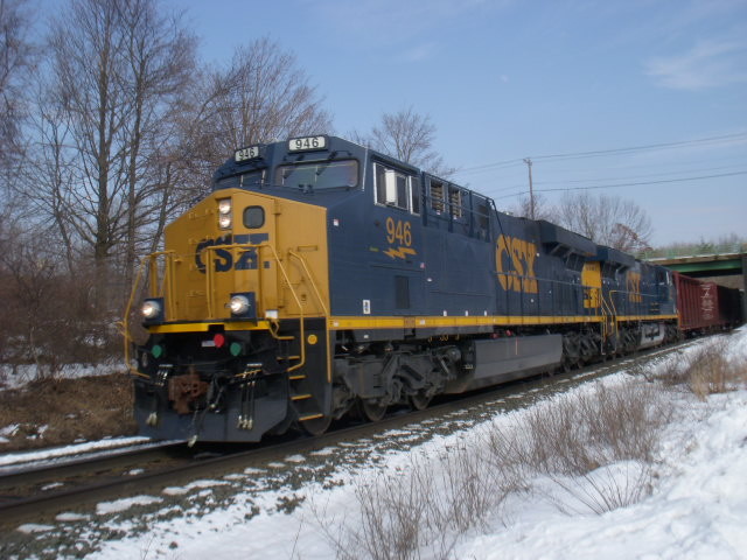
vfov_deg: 37.7
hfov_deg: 49.0
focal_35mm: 38
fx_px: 820
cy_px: 280
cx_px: 374
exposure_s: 1/320
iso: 100
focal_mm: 6.3
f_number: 6.6
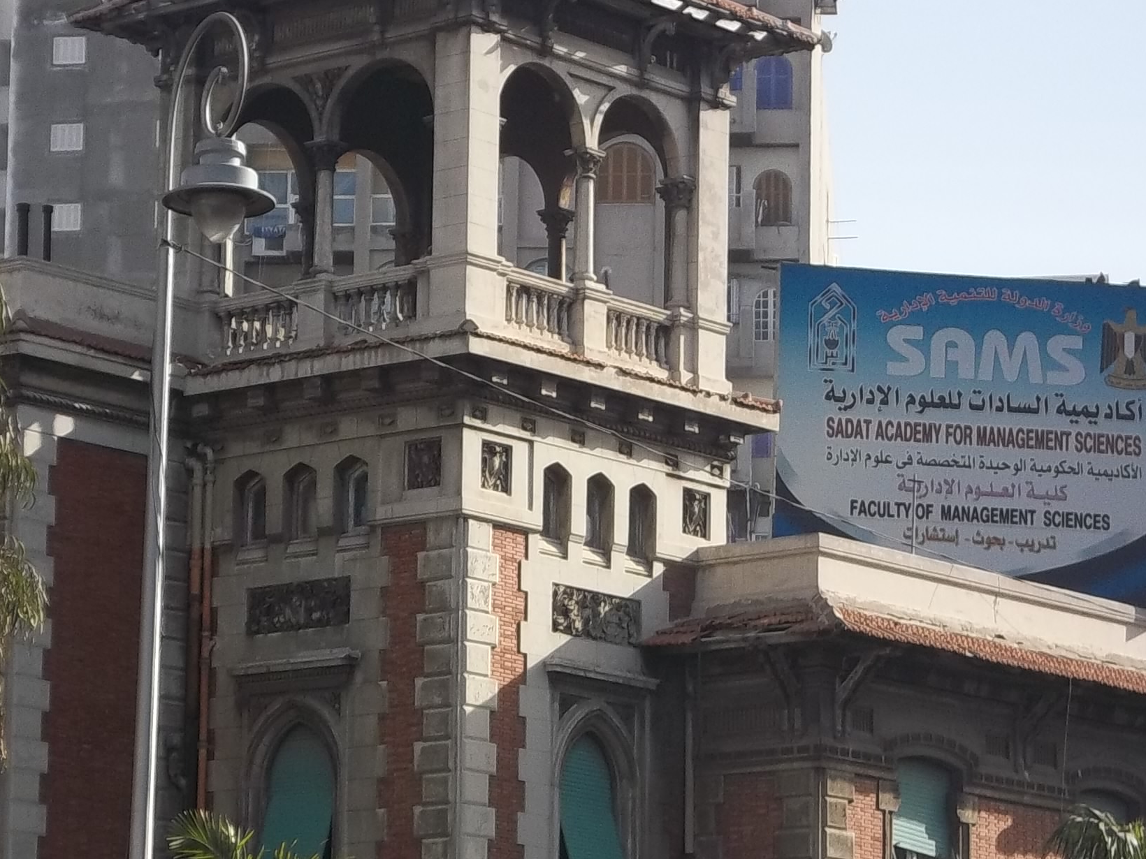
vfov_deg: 9.8
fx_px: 4999
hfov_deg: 13.1
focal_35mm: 151
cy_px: 608
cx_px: 354
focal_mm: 15.4
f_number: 4.3
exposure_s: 1/400
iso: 80
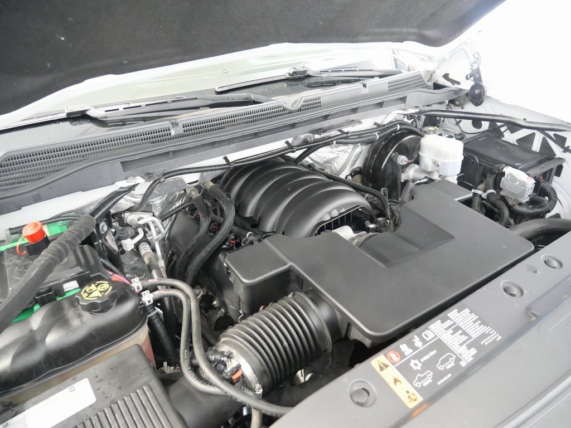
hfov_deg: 71.6
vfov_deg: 56.8
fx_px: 396
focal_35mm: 24
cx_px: 286
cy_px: 214
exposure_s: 1/5
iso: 3200
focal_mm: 12
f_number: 3.5
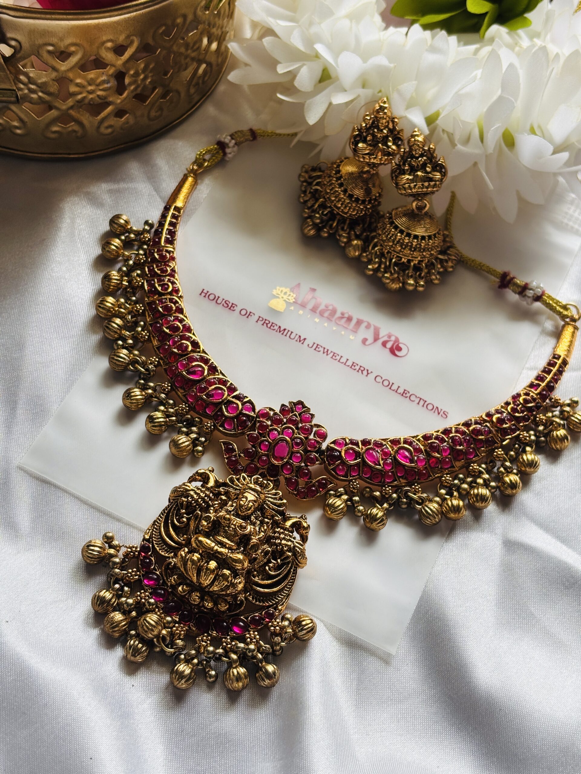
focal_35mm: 52
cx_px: 290
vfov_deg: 36.8
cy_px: 387
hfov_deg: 28.0
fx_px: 1164
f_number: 1.6
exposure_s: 1/245
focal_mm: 5.96
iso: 32
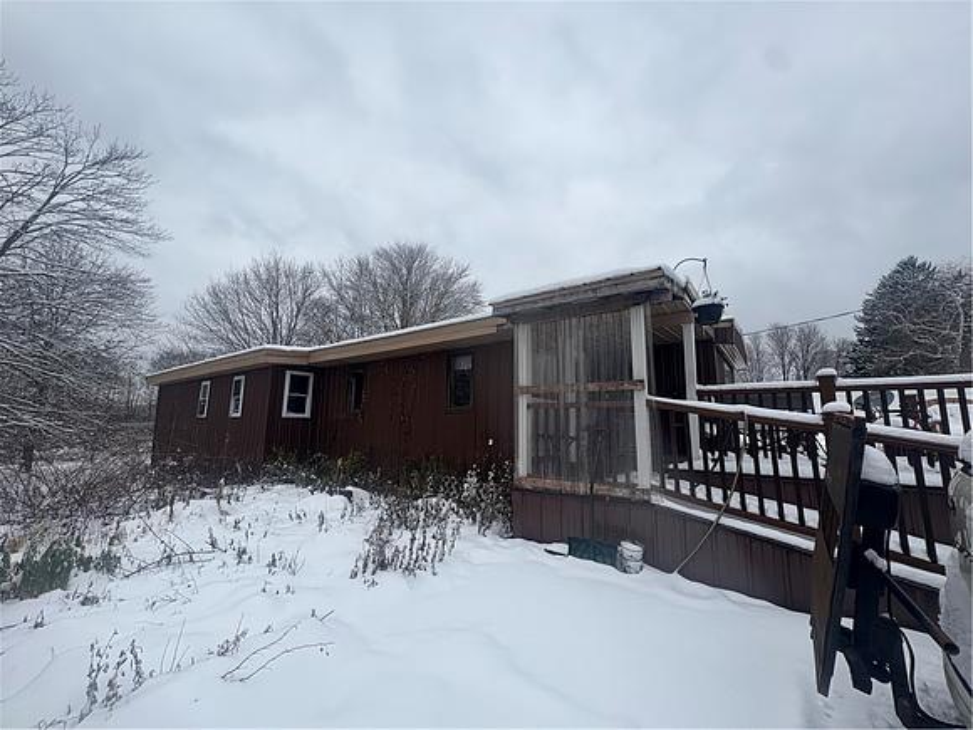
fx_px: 394
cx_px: 486
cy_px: 365
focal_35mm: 14
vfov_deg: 85.7
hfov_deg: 102.1
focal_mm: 2.22
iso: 40
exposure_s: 1/485
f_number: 2.2
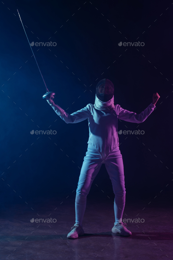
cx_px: 86
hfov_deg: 27.0
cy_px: 130
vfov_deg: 39.6
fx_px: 360
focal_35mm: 50
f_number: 7.1
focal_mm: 50
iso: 100
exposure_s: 1/160
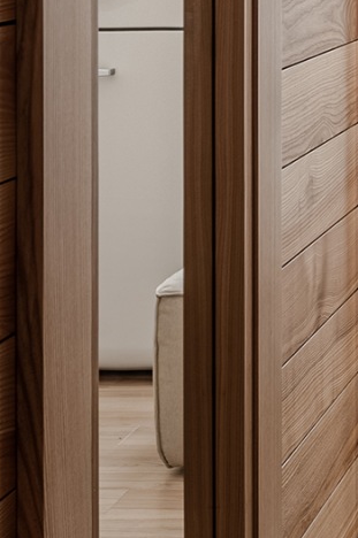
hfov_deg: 8.4
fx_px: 2266
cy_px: -175
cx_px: 783
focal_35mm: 152
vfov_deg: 13.1
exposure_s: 1/15
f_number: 13
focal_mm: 29.5
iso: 160
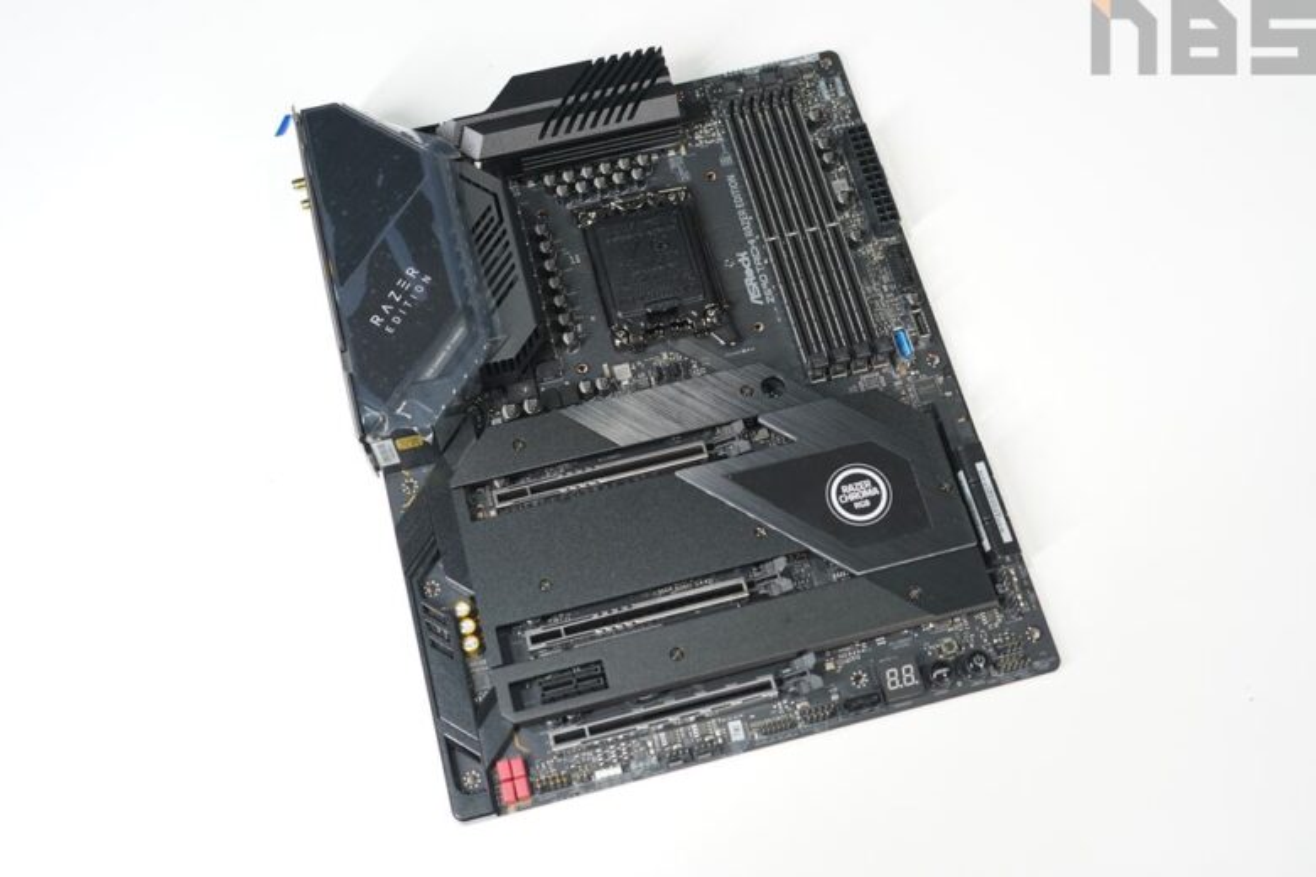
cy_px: 438
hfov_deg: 48.5
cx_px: 658
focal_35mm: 40
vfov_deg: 33.4
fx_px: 1462
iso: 1600
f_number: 4.5
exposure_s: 1/125
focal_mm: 40
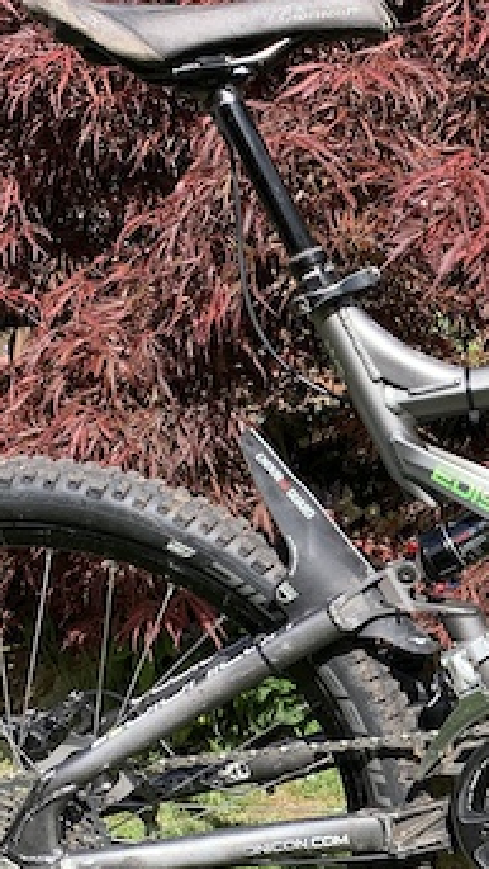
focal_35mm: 66
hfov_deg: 17.2
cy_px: 578
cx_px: 636
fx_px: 1521
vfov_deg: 31.6
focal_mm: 4.25
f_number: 1.8
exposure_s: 1/842
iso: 25
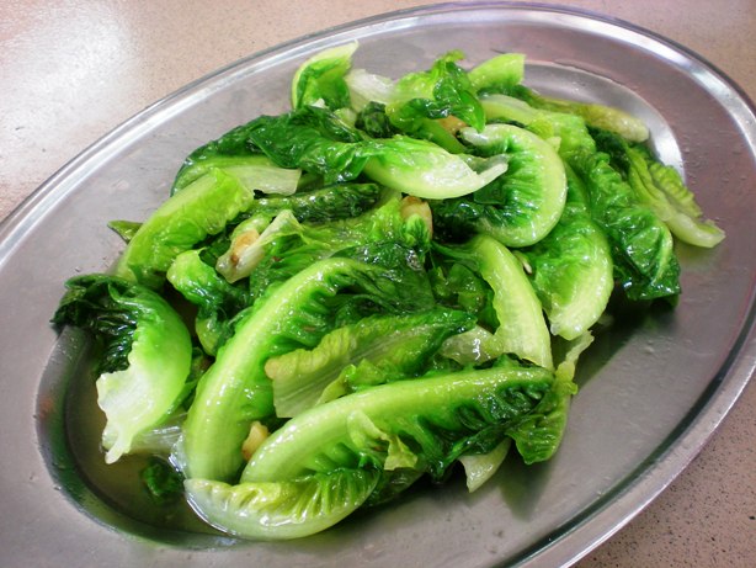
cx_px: 378
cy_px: 284
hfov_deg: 49.0
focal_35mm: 38
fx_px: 830
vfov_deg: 37.7
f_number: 3.1
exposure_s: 1/29
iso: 200
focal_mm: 6.3
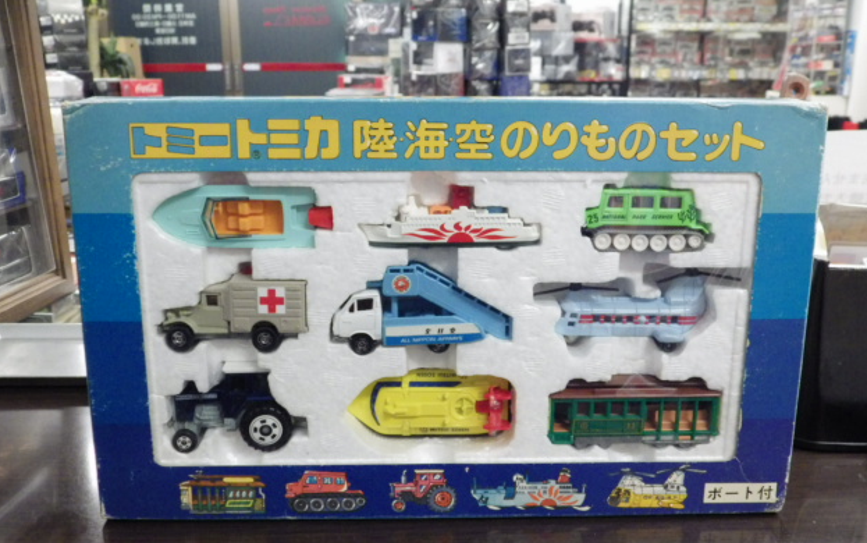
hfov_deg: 52.7
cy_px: 299
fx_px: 875
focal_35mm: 37
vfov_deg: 34.4
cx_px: 431
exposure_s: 1/50
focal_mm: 6.2
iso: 800
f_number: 3.4
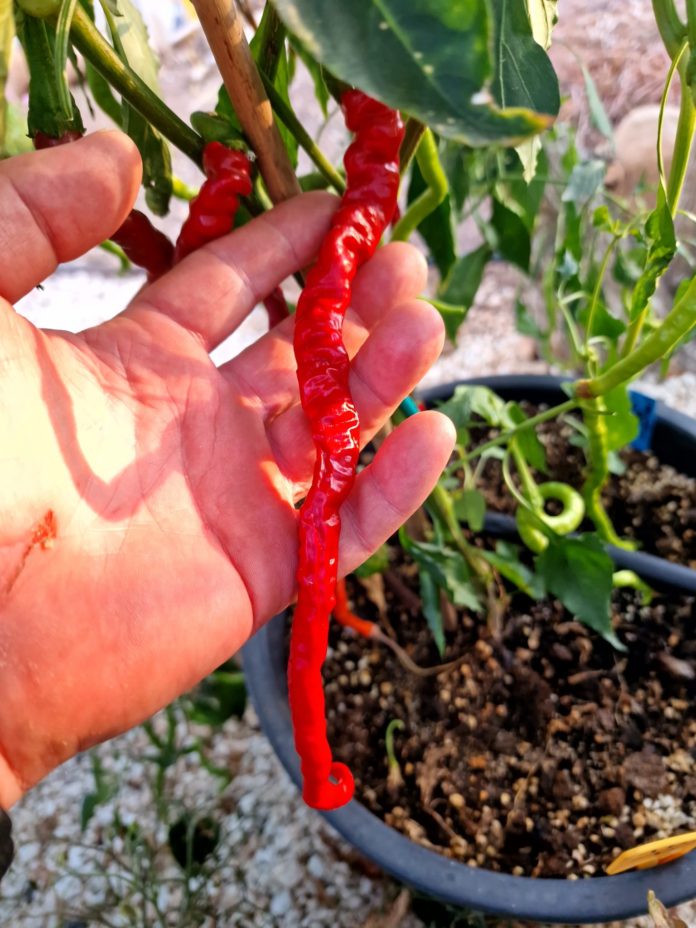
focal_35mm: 23
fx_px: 617
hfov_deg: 58.9
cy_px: 464
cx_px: 348
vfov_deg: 73.9
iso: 64
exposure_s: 1/60
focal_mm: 6.4
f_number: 1.8
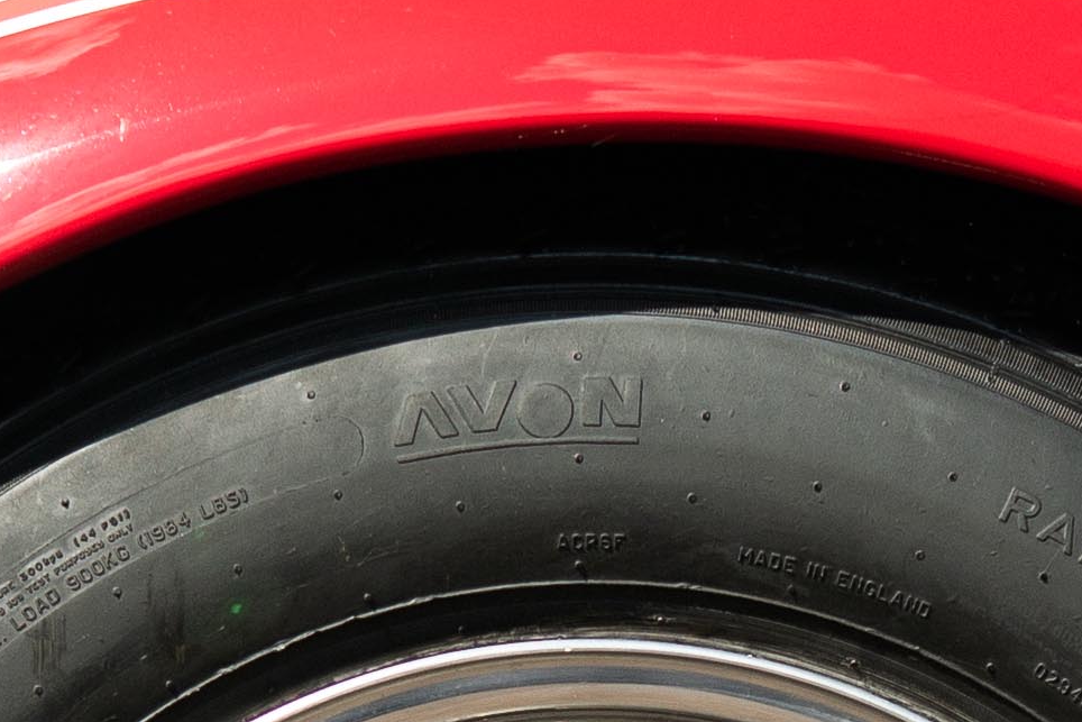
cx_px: 578
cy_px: 1217
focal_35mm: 220
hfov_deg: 9.4
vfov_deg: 6.1
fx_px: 6613
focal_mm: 50
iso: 250
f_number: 2.8
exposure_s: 1/1600
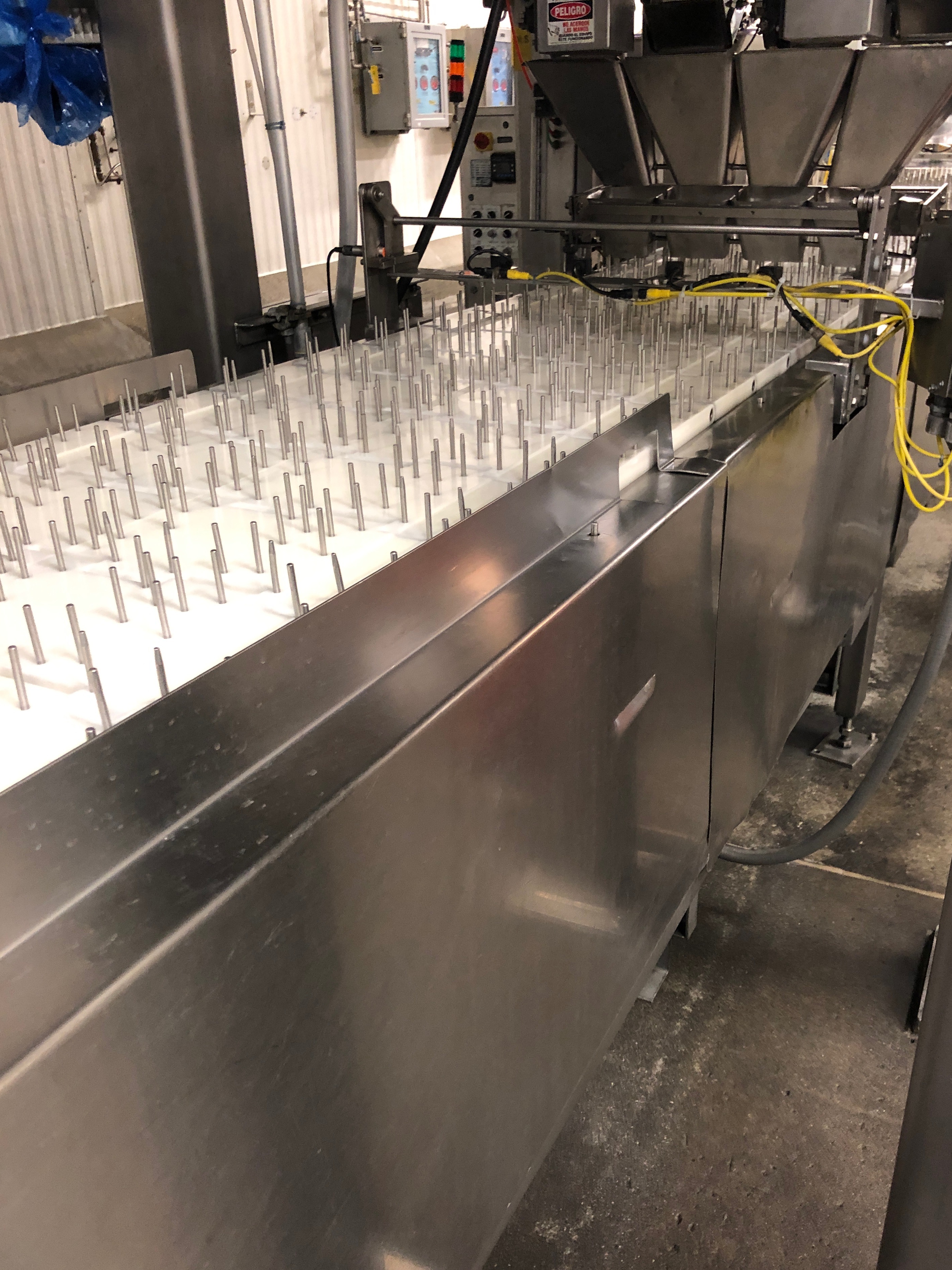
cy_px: 679
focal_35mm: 30
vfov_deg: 59.9
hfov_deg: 46.8
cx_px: 508
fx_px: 1100
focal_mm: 3.99
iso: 100
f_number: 1.8
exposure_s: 1/12
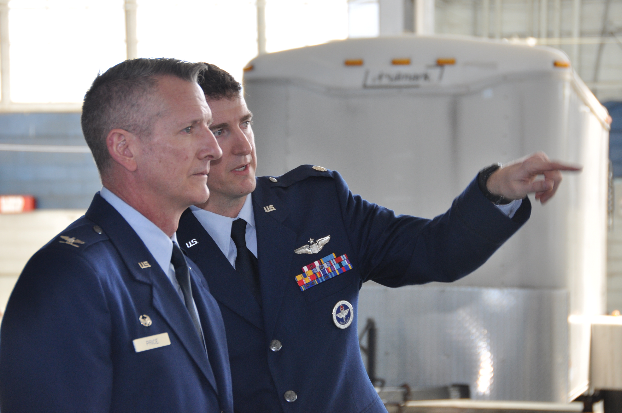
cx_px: 311
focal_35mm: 123
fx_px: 2123
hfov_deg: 16.7
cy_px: 206
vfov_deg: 11.1
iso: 450
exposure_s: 1/125
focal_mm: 82
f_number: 5
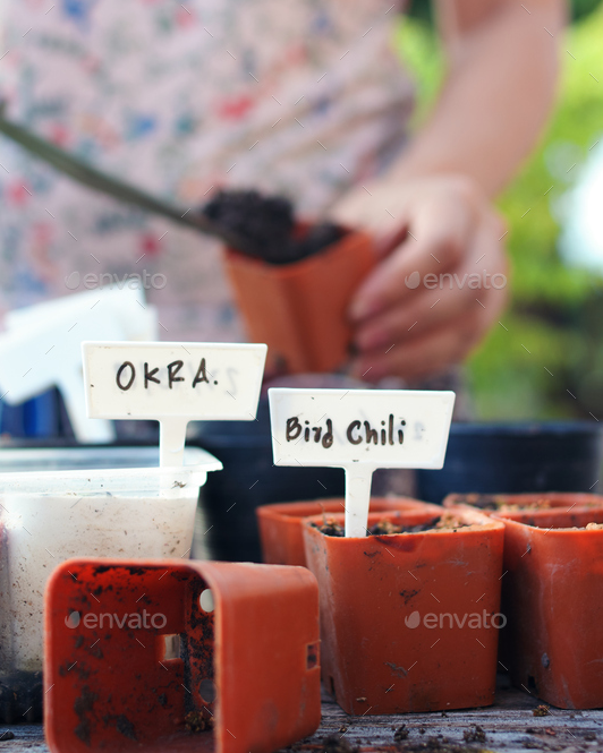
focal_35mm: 65
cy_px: 273
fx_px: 1450
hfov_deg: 23.5
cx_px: 282
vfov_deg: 29.0
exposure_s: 1/160
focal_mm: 35
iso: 160
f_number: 3.2
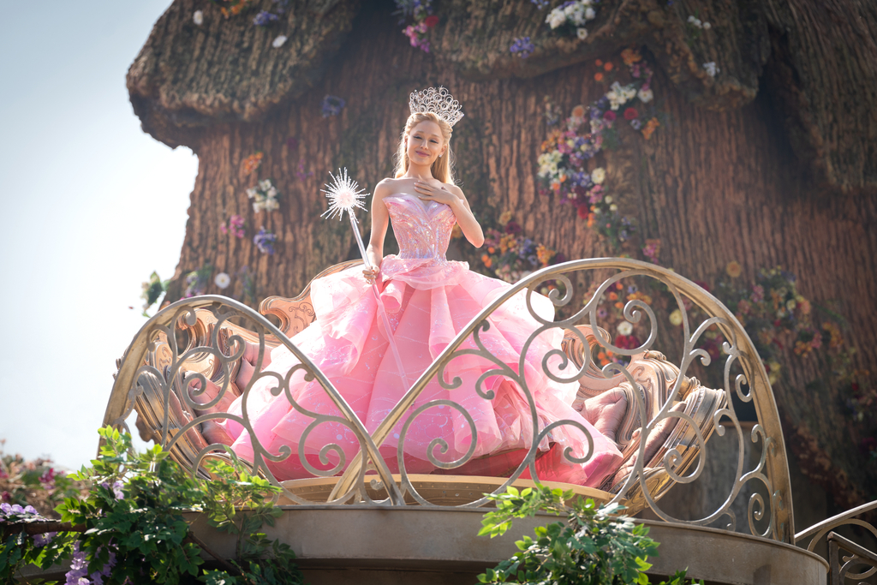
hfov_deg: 10.3
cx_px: 438
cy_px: 292
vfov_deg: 6.9
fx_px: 4873
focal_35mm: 200
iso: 200
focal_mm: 200
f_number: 5
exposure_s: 1/1000
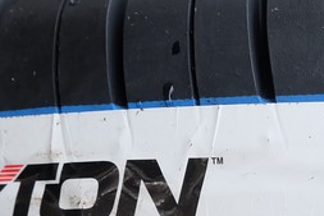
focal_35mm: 97
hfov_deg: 20.1
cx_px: 348
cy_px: 320
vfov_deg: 13.4
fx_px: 873
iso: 400
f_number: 5.6
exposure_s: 1/160
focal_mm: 16
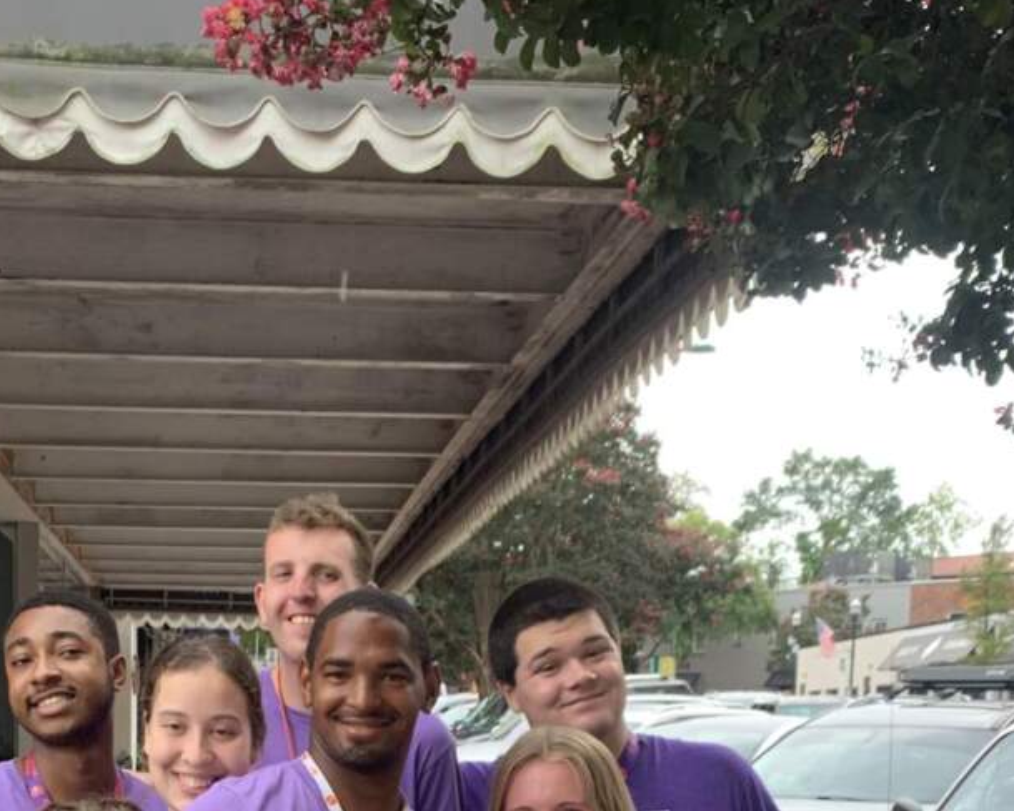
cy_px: 946
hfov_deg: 29.4
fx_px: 1920
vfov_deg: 22.2
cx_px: 328
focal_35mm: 64
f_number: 1.8
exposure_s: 1/122
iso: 25
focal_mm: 4.25
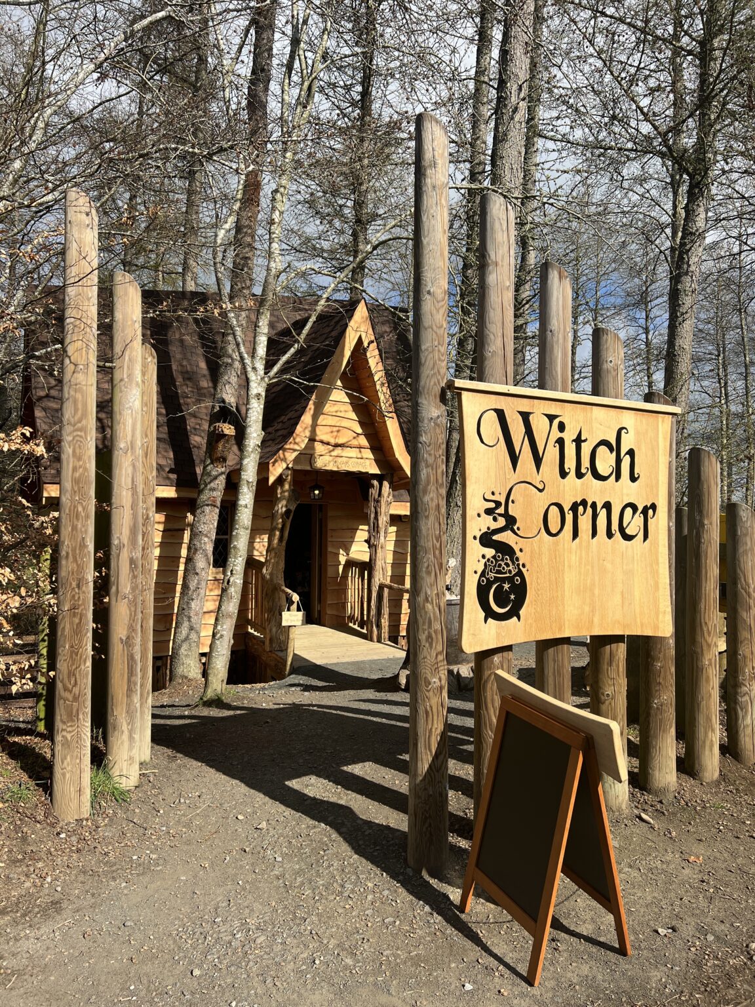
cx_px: 378
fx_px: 756
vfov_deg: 67.3
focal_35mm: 26
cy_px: 504
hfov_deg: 53.1
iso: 50
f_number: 1.5
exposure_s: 1/3831
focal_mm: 5.7
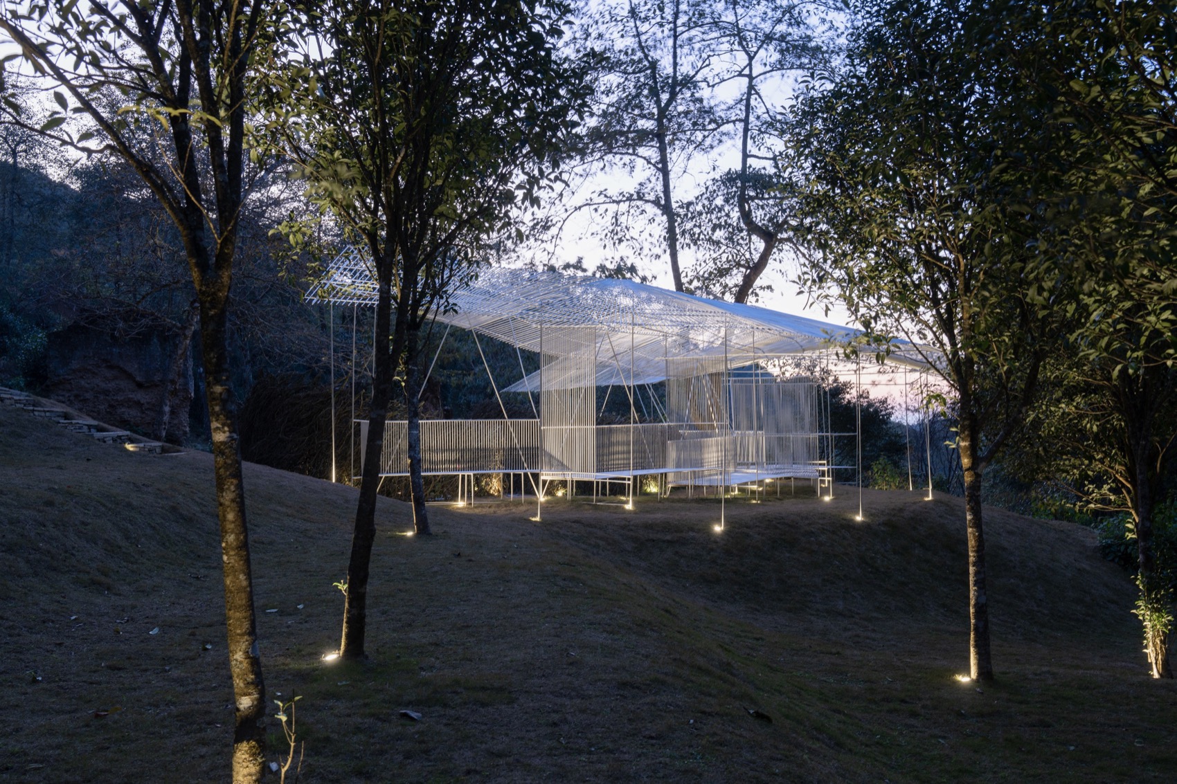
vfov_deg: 35.0
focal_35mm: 38
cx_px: 588
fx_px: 1242
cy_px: 392
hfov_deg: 50.7
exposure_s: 2.5
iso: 100
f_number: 8
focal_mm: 38
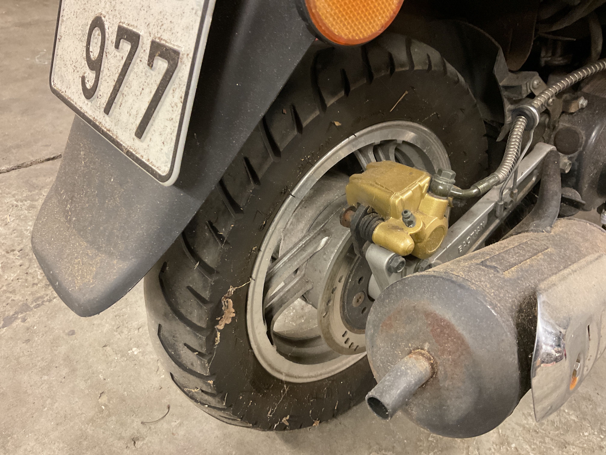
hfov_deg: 61.7
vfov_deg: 48.2
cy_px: 228
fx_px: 508
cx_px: 303
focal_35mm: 29
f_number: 1.8
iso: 250
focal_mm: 3
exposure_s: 1/25
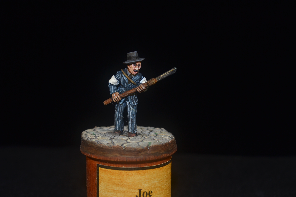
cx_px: 148
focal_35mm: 69
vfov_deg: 19.7
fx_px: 567
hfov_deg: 29.2
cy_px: 98
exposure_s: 1/60
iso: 100
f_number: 8
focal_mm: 46
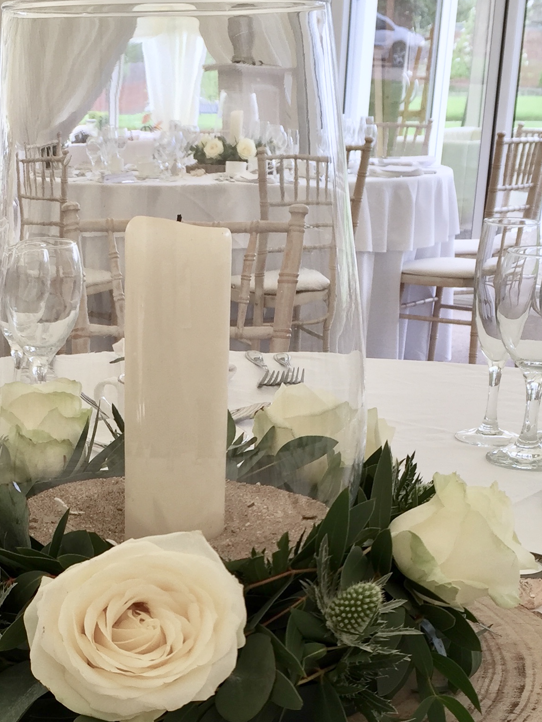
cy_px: 596
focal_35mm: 61
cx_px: 141
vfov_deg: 30.8
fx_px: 1273
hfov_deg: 23.8
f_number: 2.2
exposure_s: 1/130
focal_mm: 4.15
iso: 32
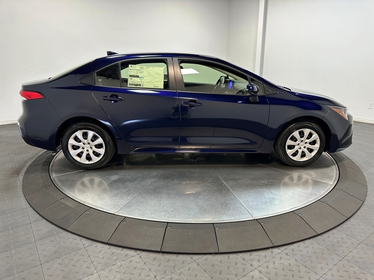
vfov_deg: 56.8
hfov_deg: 71.6
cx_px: 187
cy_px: 140
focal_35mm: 24
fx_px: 259
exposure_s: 1/60
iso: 320
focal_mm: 6.86
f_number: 1.78
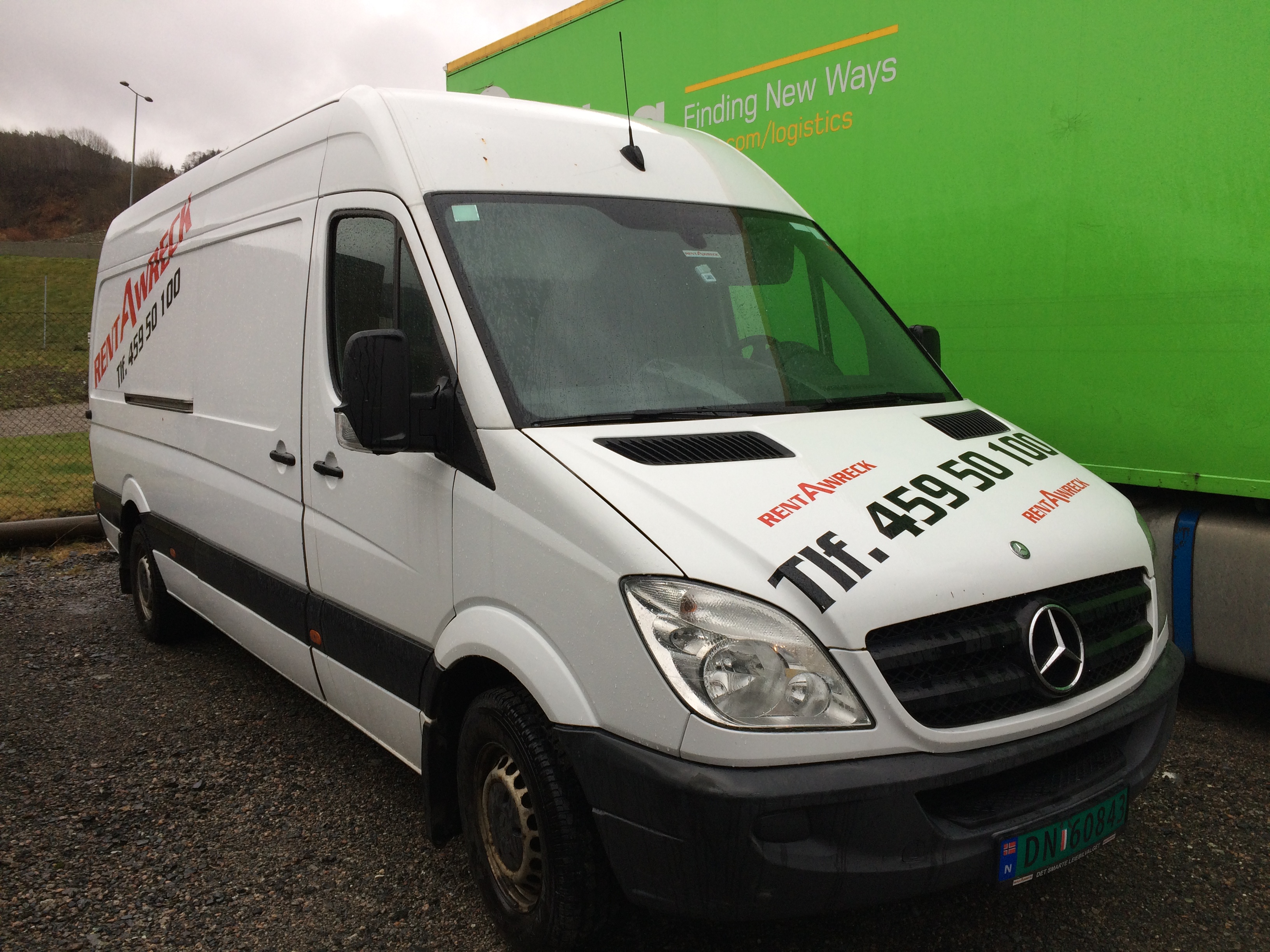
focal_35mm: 29
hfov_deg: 61.7
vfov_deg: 48.2
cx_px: 635
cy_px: 476
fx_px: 1064
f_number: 2.2
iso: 40
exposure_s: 1/100
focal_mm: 4.15
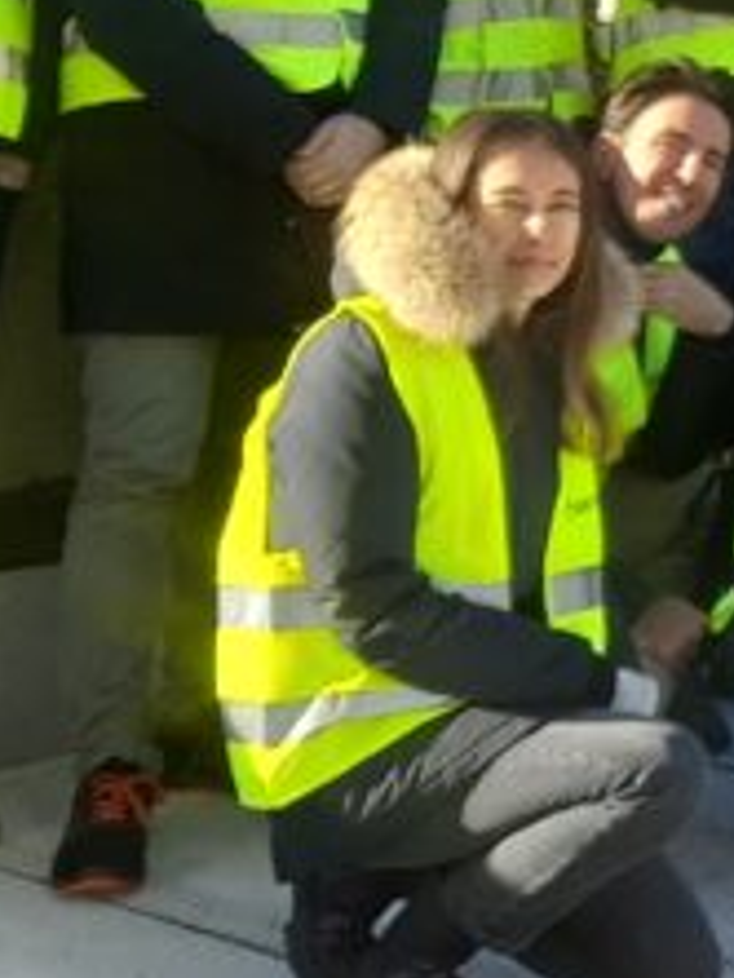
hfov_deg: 11.5
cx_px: 1472
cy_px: -62
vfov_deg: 16.5
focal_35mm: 116
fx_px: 3276
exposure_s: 1/238
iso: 20
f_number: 2
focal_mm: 4.6
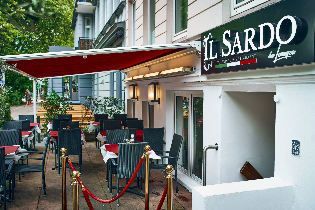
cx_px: 158
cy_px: 105
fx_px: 306
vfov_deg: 37.9
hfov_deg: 54.4
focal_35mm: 35
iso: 200
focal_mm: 35
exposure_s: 1/400
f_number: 4
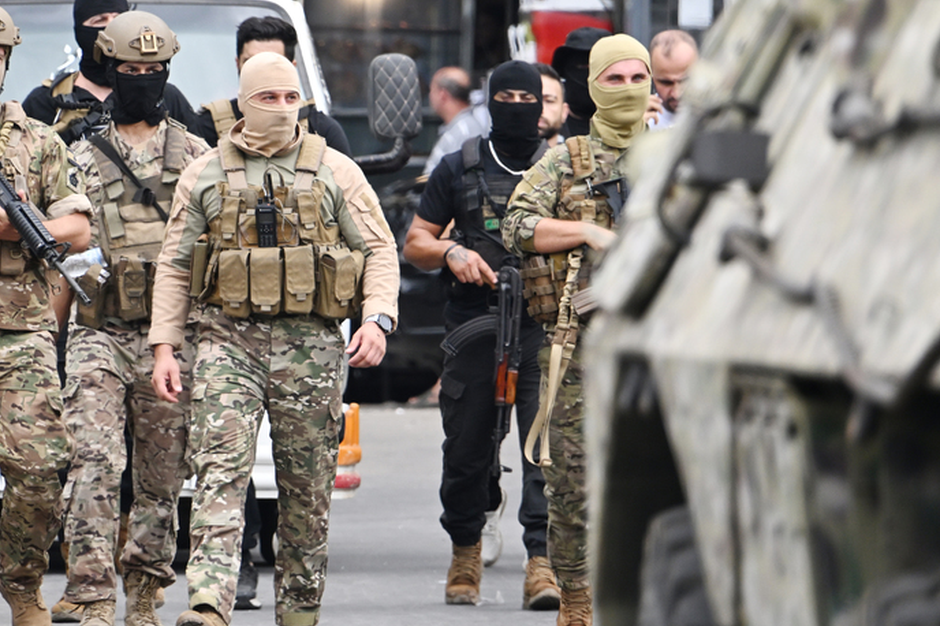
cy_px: 152
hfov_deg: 3.0
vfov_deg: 2.0
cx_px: 377
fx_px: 18216
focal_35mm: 698
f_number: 8
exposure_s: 1/800
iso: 800
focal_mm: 400
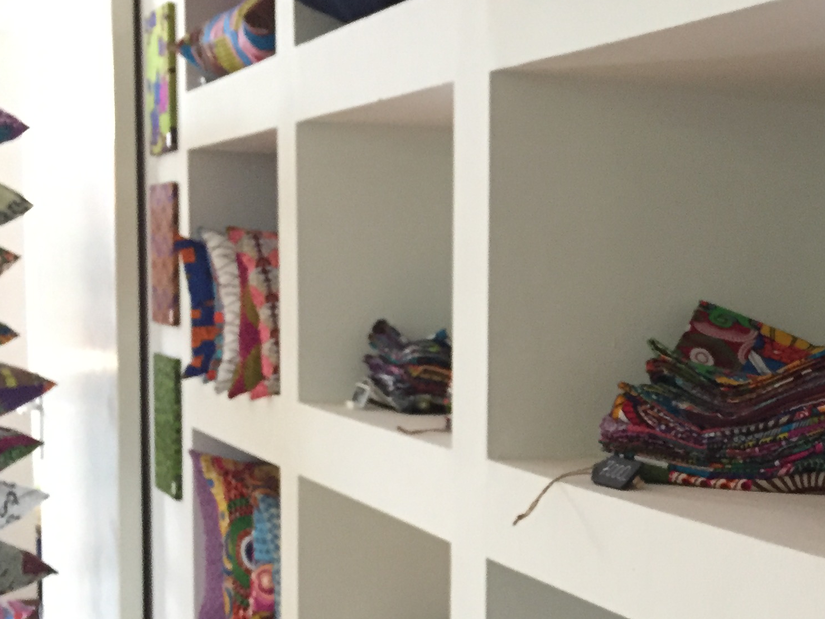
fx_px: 1525
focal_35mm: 64
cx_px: 757
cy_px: 452
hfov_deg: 28.9
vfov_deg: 22.7
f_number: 2.2
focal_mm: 4.15
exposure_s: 1/33
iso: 320
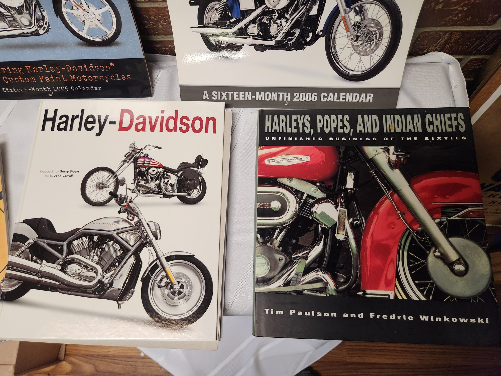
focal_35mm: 23
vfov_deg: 58.9
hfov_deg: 73.9
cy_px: 188
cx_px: 250
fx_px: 333
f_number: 1.8
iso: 640
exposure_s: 1/120
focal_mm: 5.4
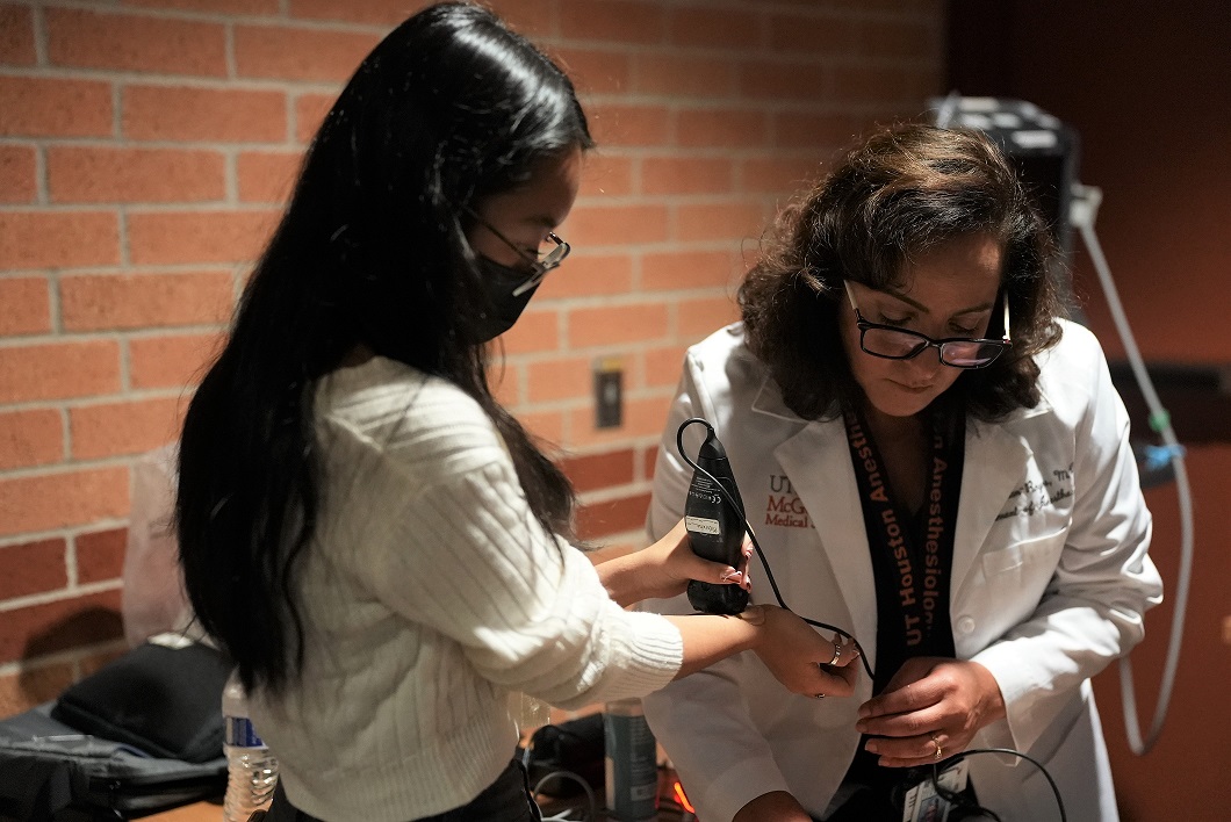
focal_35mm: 54
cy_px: 411
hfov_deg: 36.9
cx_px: 616
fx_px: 1847
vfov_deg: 25.1
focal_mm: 54
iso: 8000
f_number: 2.2
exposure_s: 1/160
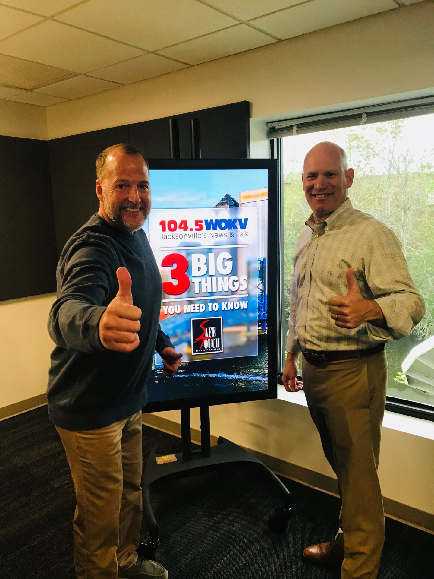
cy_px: 290
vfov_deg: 63.4
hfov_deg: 49.7
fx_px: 468
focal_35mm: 28
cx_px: 217
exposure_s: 1/22
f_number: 1.8
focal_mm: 3.99
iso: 40
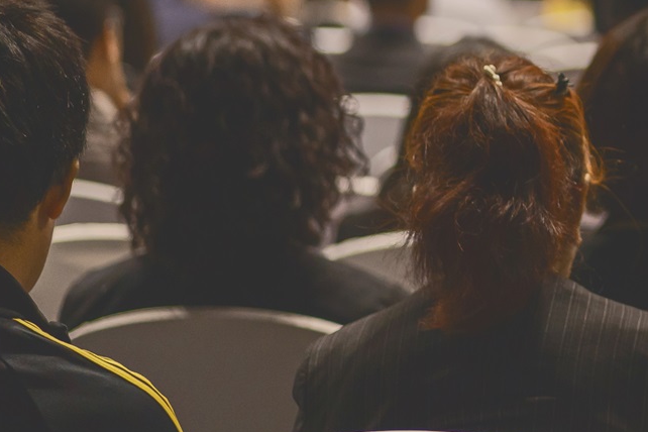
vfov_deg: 5.2
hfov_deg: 7.6
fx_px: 4770
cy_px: -78
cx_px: 966
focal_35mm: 265
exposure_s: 1/125
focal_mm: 85
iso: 800
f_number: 2.2
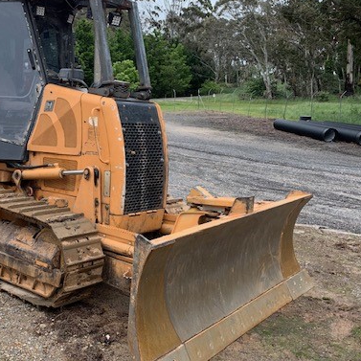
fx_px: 460
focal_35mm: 39
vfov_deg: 42.8
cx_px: 97
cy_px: 192
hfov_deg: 41.7
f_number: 1.8
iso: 25
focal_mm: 4.25
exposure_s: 1/732
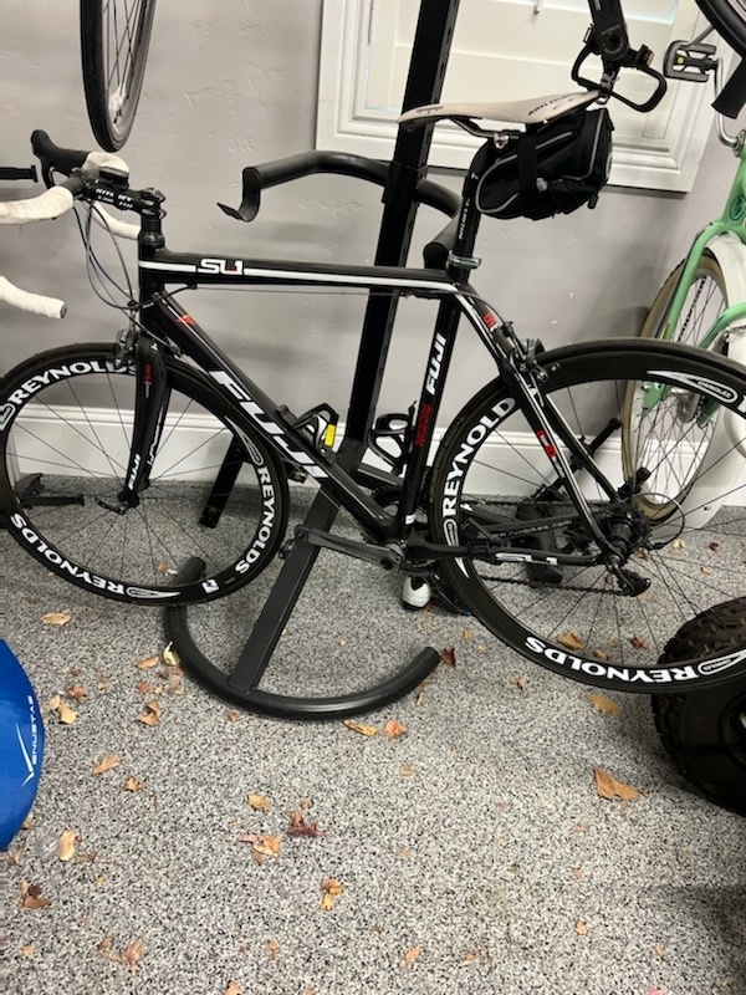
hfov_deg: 53.1
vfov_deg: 67.3
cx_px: 373
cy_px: 498
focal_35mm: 26
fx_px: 747
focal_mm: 5.7
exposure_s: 1/60
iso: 250
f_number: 1.5
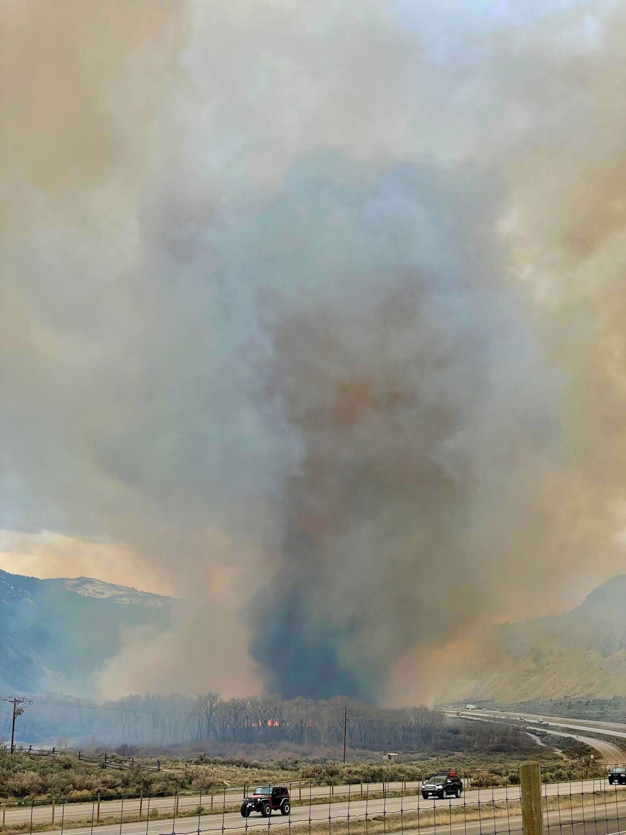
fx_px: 1254
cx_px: 313
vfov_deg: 36.8
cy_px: 418
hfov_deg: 28.0
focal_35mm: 52
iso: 25
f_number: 2
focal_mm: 6
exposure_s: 1/421
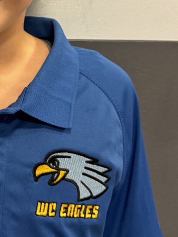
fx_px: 411
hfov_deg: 23.1
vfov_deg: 30.9
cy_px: 30
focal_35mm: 60
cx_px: -13
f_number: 1.78
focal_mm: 6.86
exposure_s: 1/60
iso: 400
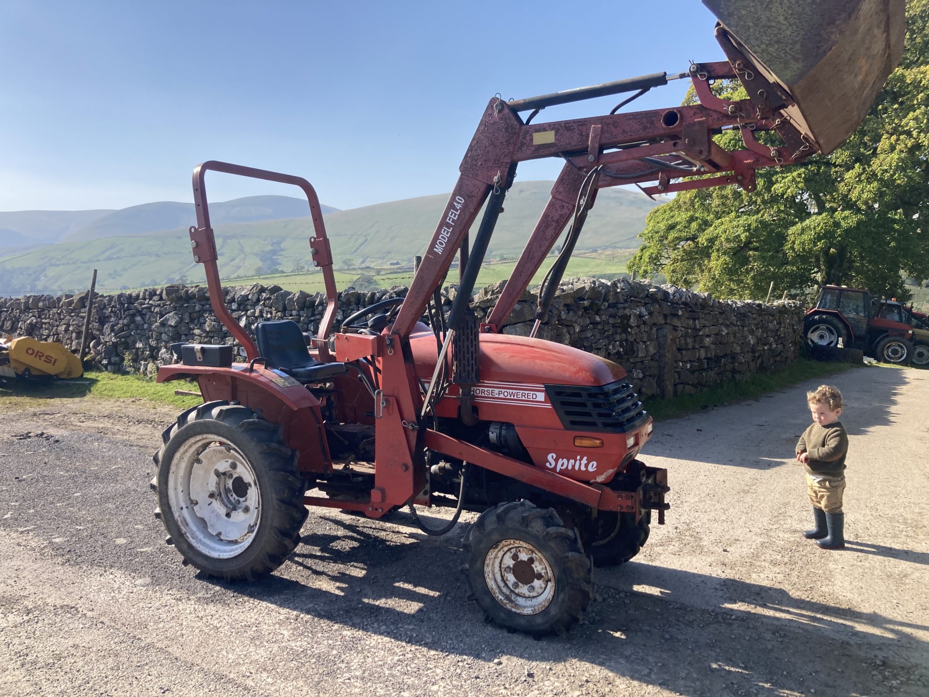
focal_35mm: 28
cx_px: 464
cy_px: 348
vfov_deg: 49.7
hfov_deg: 63.4
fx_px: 751
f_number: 1.8
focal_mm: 3.99
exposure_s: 1/1372
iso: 20
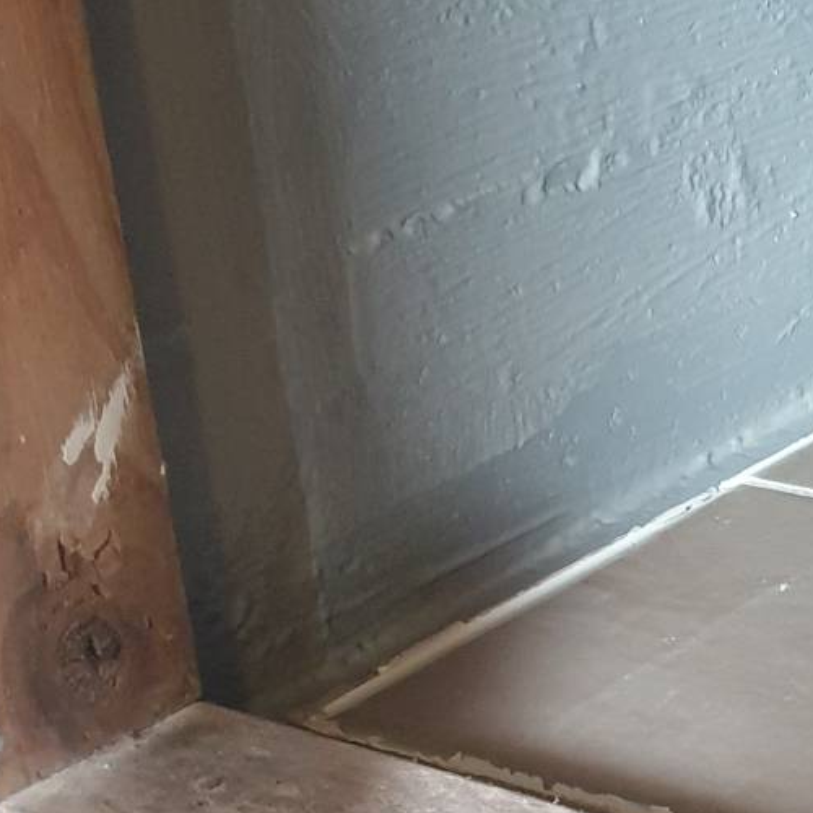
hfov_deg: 17.4
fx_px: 2445
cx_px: 1132
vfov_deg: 18.8
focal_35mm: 92
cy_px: 244
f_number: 1.5
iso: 400
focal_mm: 4.3
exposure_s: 1/50
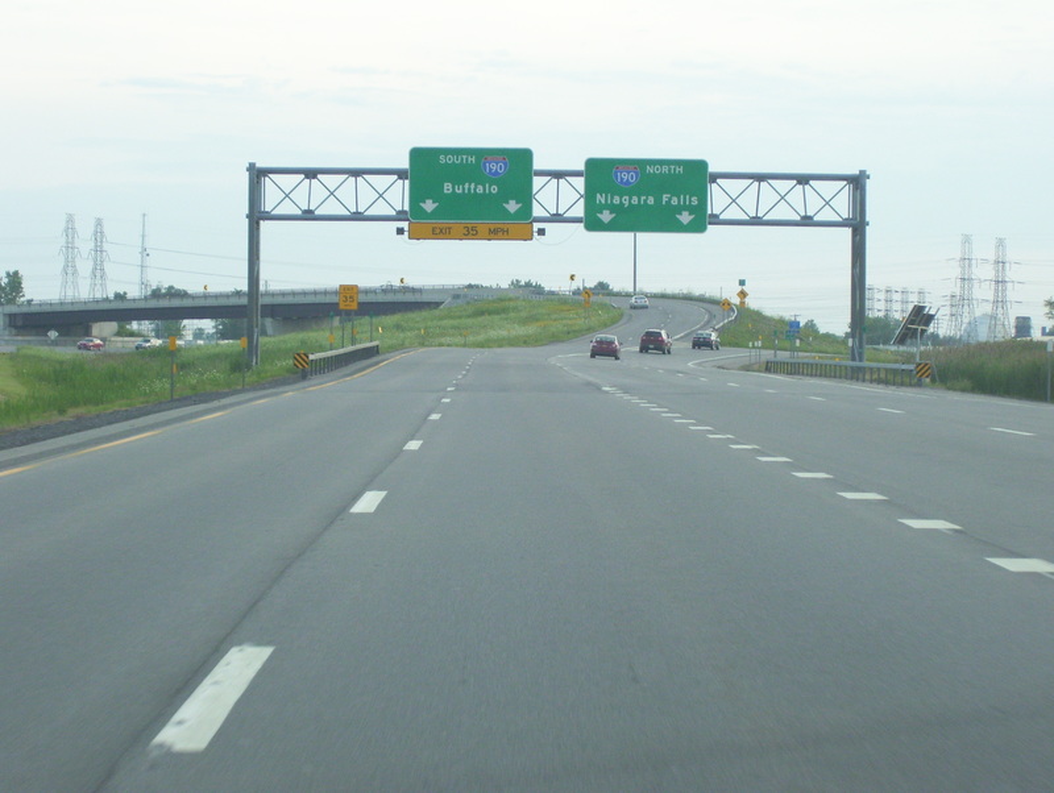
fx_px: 3292
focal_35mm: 108
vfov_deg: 13.7
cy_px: 396
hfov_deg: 18.2
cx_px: 527
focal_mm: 18
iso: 200
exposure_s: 1/250
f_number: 4.6
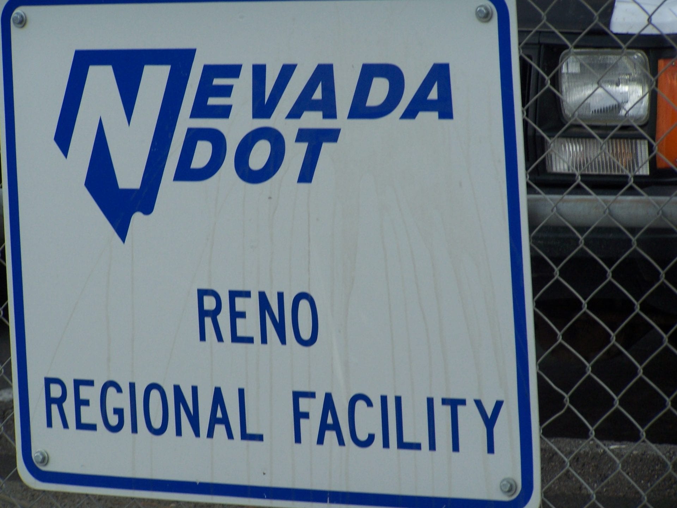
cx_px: 338
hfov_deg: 9.5
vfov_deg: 7.1
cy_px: 254
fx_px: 4088
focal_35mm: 209
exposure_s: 1/500
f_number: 3.2
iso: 80
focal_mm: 34.6
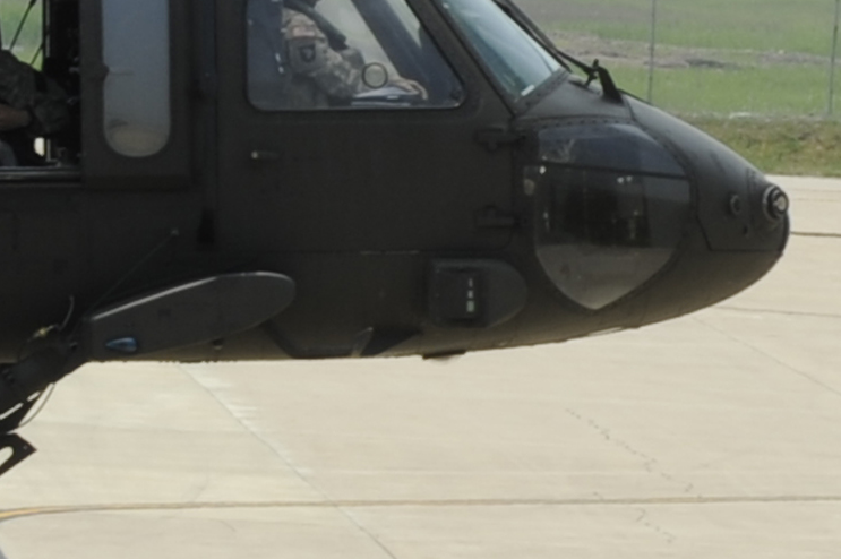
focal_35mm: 447
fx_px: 10433
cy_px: -280
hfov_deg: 4.6
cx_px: 1353
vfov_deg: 3.1
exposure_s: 1/125
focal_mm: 78
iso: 160
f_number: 16
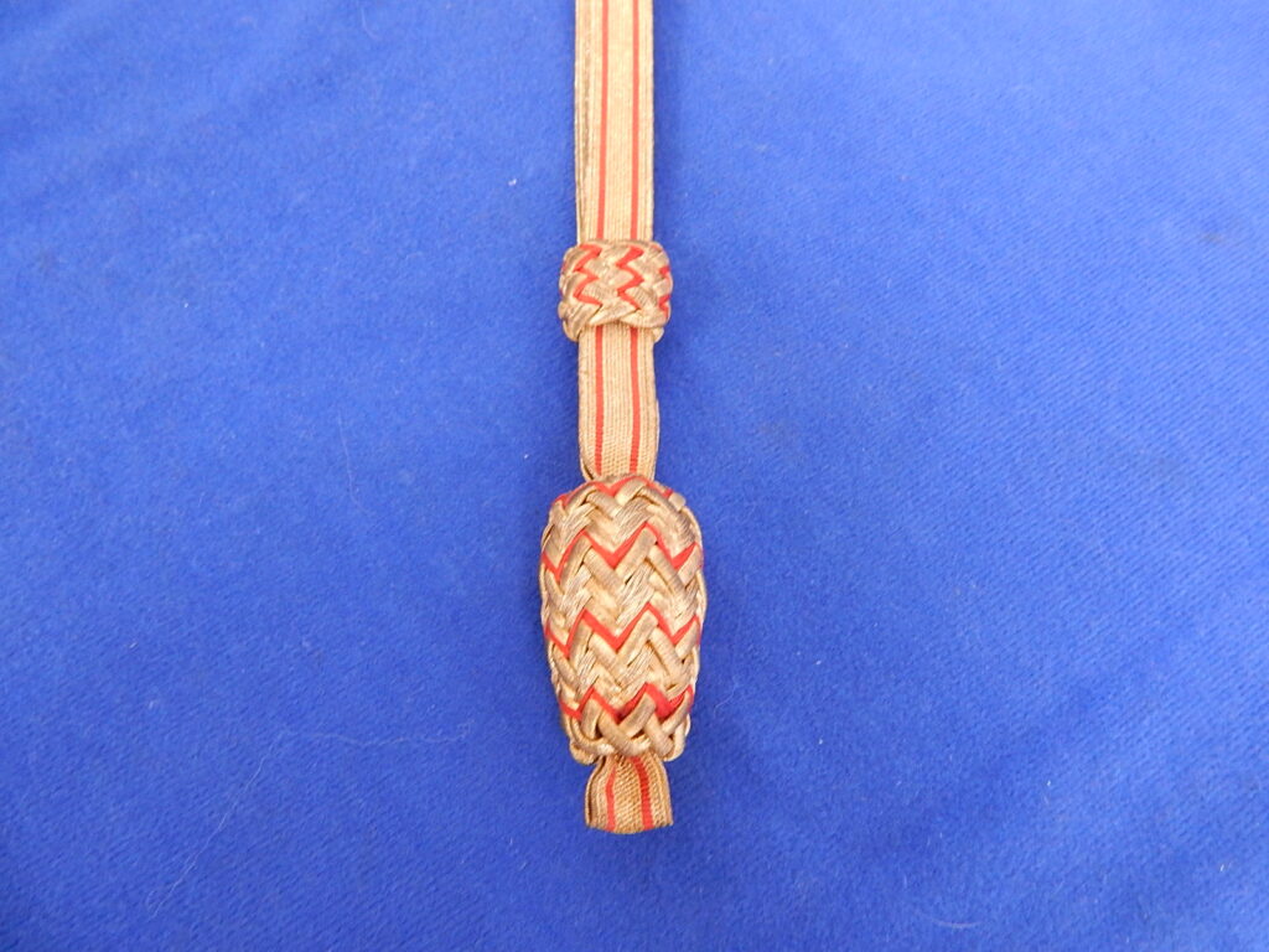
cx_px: 634
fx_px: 807
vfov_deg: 61.1
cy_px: 476
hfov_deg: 76.4
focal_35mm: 22
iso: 400
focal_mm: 4
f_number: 3
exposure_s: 1/10
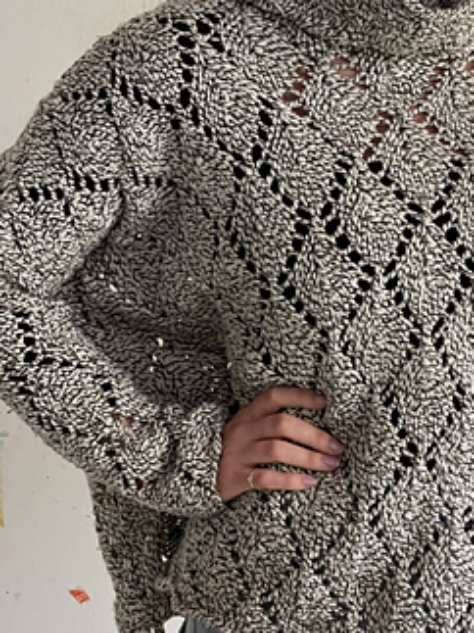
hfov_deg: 11.6
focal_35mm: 127
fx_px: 2320
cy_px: 182
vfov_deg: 15.5
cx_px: 419
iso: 200
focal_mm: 7.5
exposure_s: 1/99
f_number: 2.2
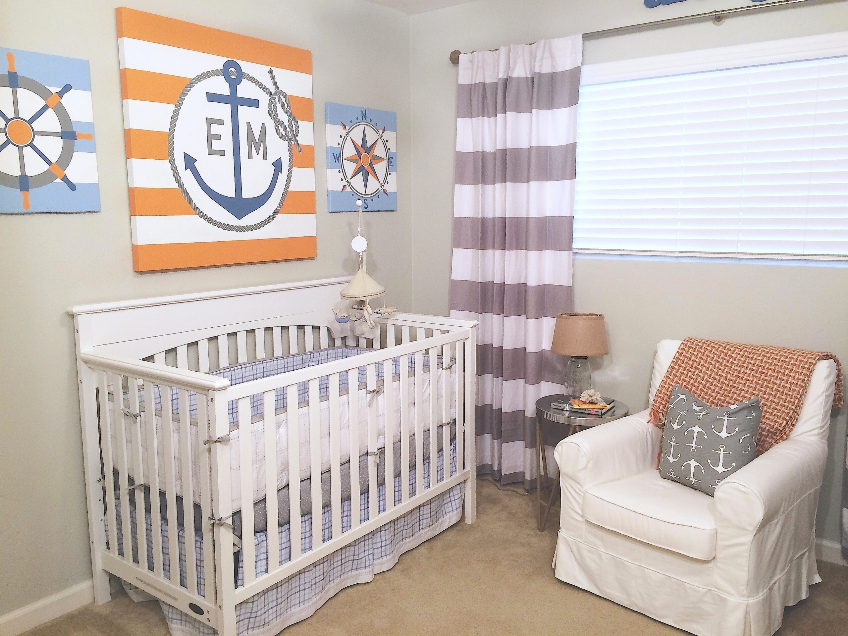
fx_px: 710
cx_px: 424
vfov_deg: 48.2
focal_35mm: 29
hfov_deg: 61.7
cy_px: 318
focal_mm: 4.15
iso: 32
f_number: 2.2
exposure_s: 1/30
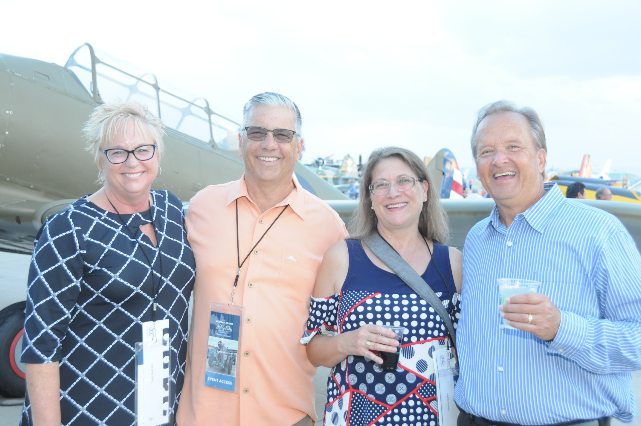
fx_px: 907
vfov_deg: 26.4
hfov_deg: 38.9
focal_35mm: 51
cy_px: 213
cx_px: 320
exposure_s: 1/80
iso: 800
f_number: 5
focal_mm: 34
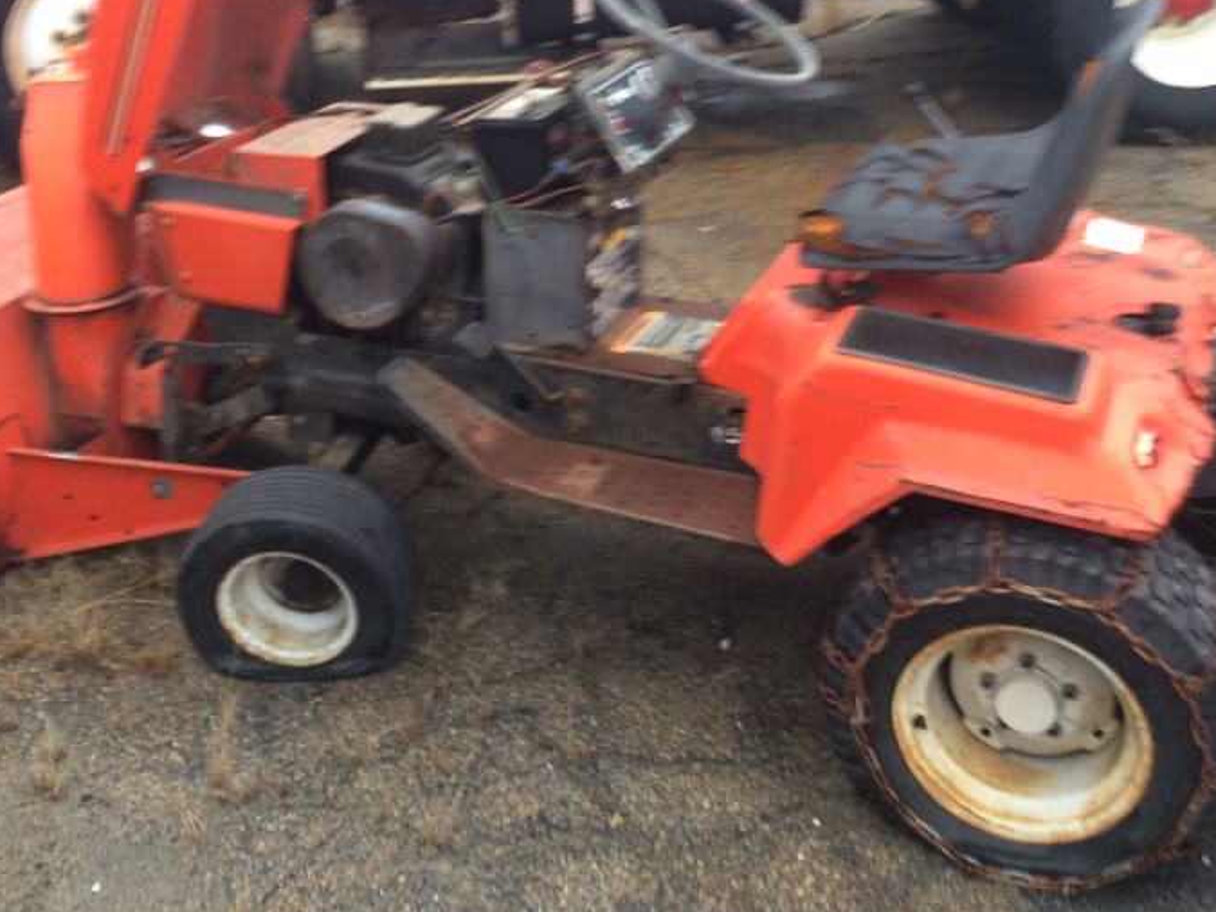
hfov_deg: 42.9
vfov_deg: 32.6
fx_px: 1545
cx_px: 625
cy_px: 297
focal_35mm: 44
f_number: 2.2
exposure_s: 1/60
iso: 40
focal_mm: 4.15
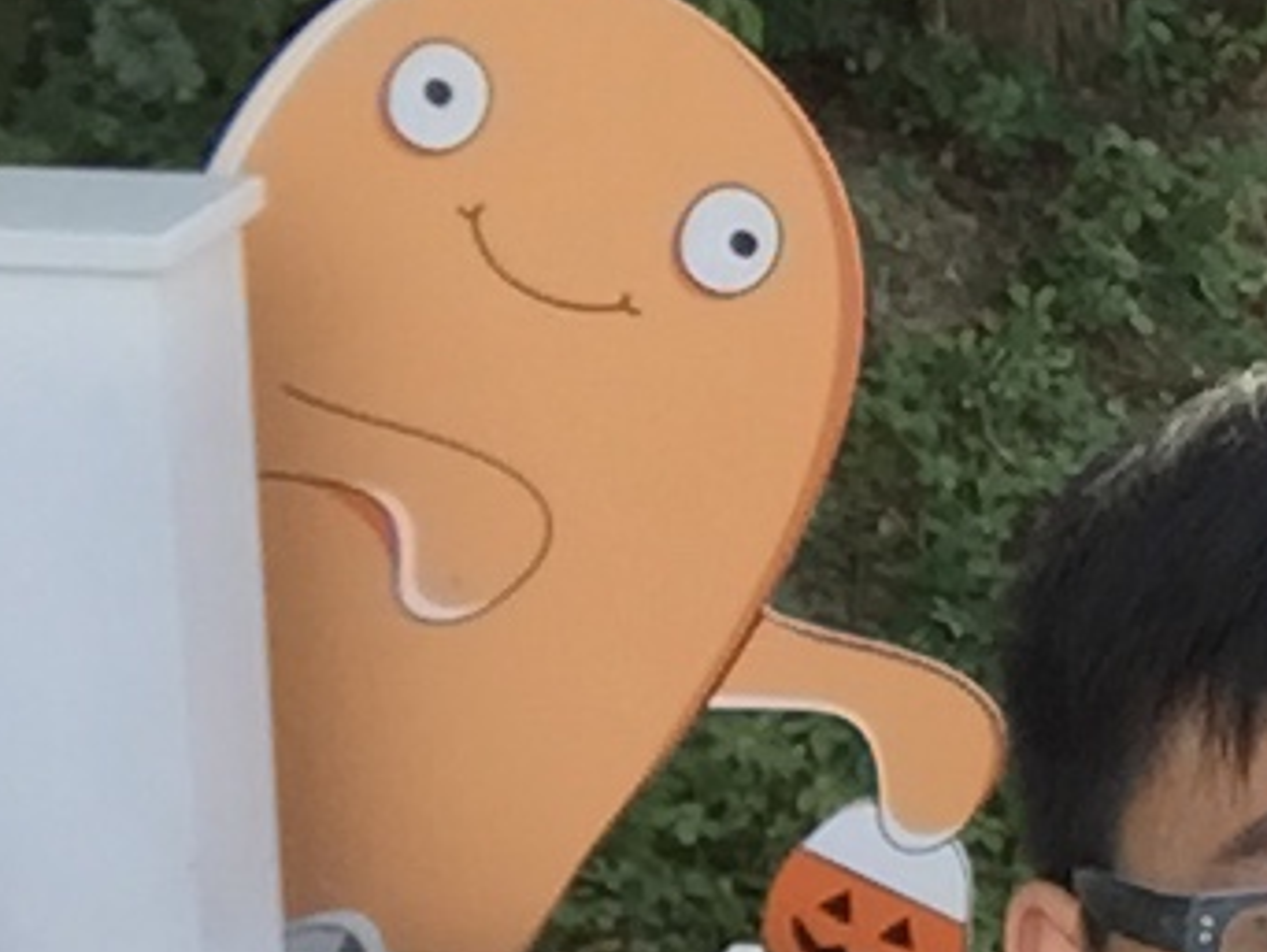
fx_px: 4249
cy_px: 478
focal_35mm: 116
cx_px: 2093
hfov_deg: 15.2
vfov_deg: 12.8
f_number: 2.2
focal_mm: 2.65
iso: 40
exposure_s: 1/120
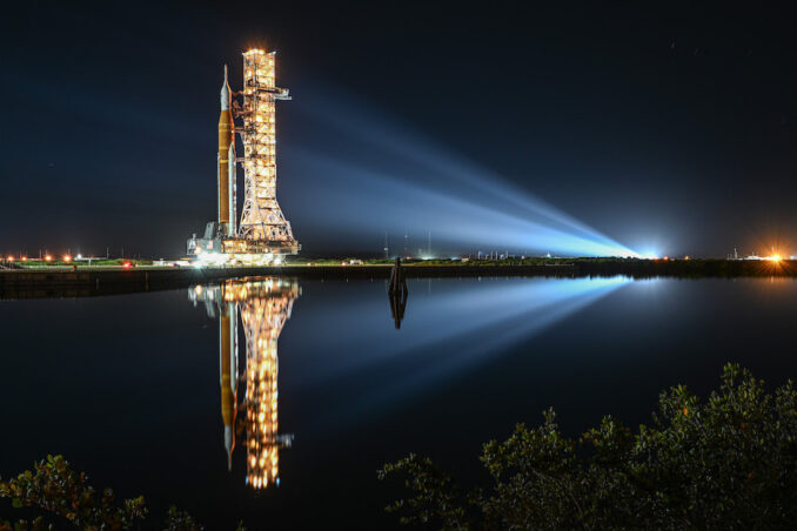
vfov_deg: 36.9
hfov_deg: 53.1
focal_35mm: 36
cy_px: 266
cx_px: 398
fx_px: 797
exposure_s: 120
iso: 100
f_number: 8
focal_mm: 36
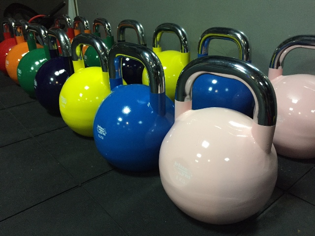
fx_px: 264
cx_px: 158
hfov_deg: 61.7
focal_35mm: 29
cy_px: 118
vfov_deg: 48.2
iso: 250
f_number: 2.2
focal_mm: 4.15
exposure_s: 1/33
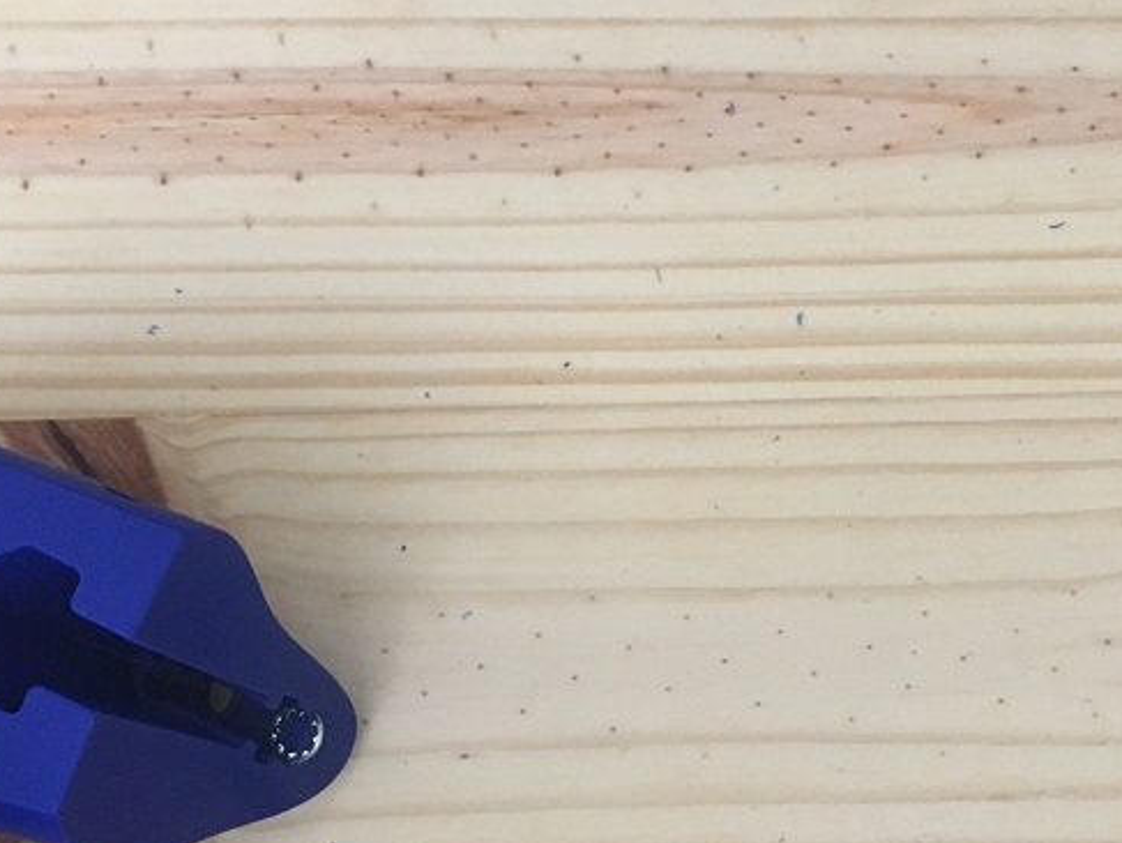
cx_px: 698
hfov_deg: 26.9
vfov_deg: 20.4
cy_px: 560
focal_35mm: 72
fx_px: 2335
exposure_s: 1/30
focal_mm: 4.15
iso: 125
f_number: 2.2
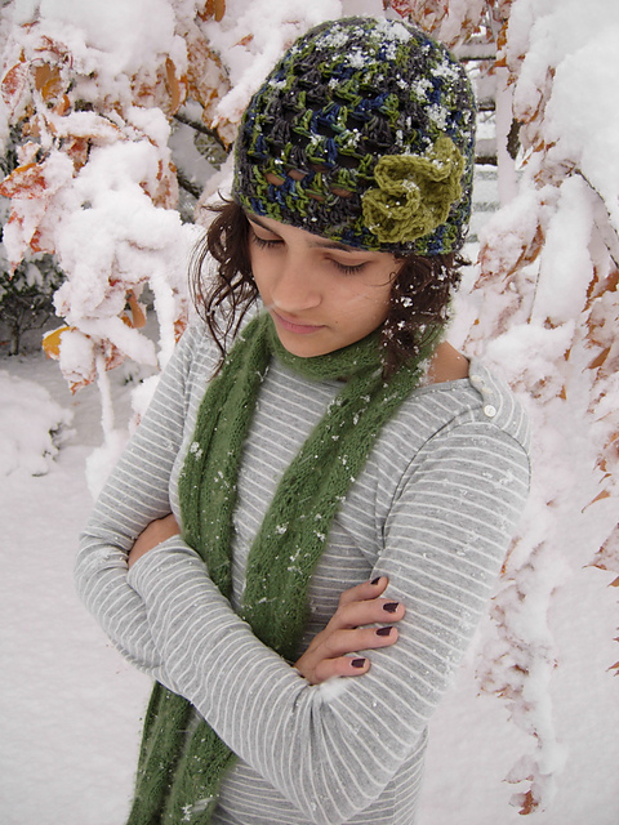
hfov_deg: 39.7
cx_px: 310
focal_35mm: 36
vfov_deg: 51.4
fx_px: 858
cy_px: 412
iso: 50
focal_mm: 7.5
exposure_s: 1/171
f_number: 2.7
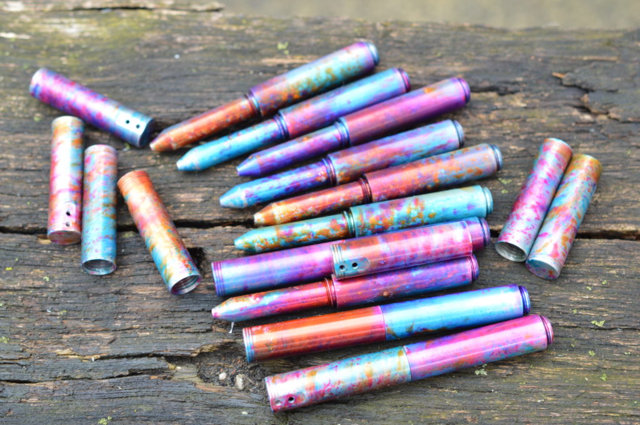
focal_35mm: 60
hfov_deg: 33.4
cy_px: 212
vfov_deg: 22.6
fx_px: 1066
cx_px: 320
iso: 400
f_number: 5
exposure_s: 1/100
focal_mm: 40
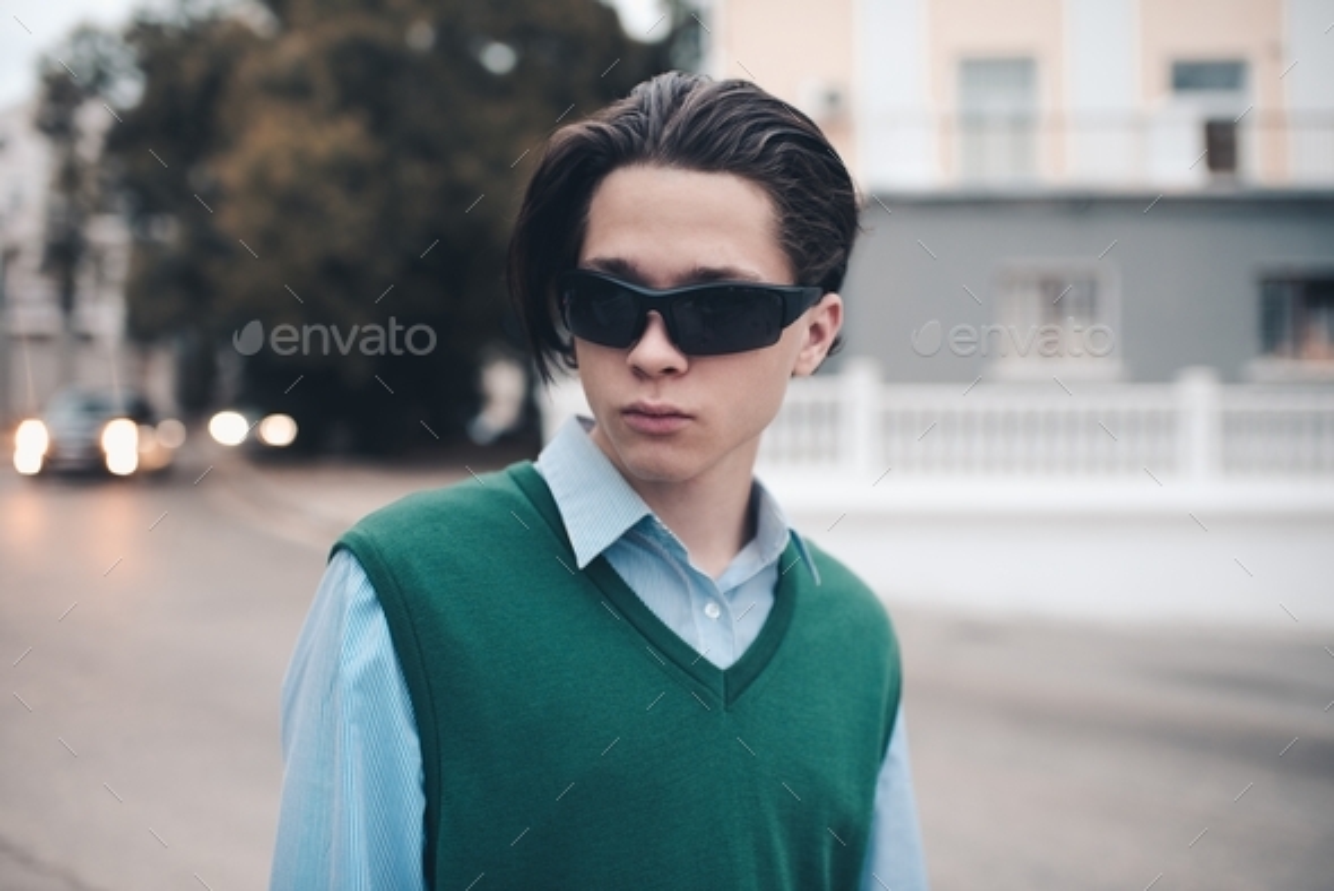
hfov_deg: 54.4
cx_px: 667
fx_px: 1298
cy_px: 446
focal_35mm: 35
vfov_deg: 37.9
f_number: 2
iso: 640
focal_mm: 35
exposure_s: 1/60
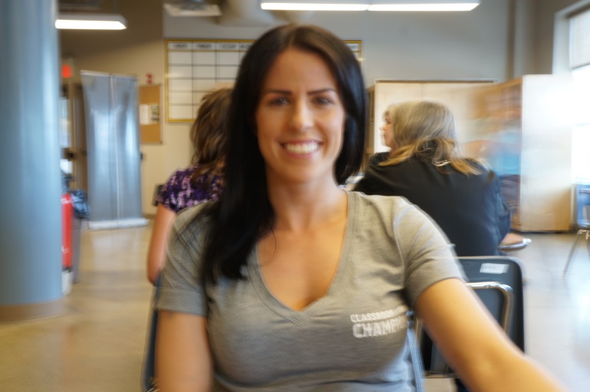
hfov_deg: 48.0
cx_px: 295
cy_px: 196
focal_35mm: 40
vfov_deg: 33.0
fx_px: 663
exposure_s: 1/1.25
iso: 100
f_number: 9
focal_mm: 27
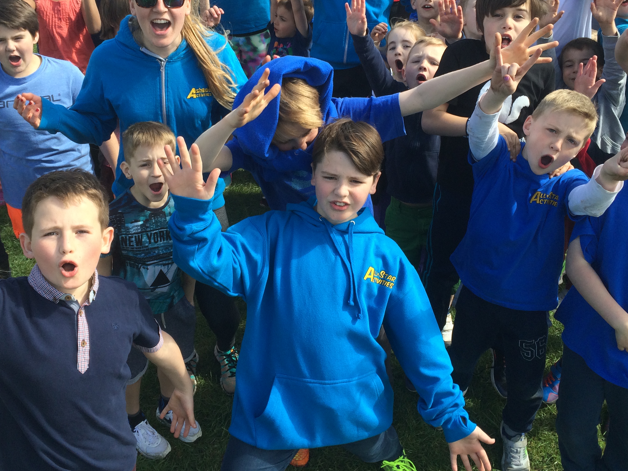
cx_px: 305
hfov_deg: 46.8
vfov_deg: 35.8
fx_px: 726
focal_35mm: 40
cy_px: 175
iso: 32
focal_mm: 4.15
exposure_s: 1/672
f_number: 2.2
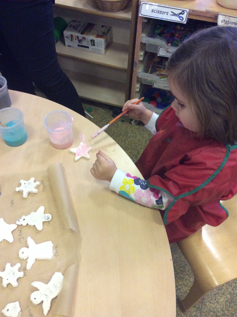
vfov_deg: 56.9
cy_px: 158
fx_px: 293
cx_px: 118
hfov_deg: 44.1
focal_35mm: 32
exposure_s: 1/25
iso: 250
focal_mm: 3.3
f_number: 2.4
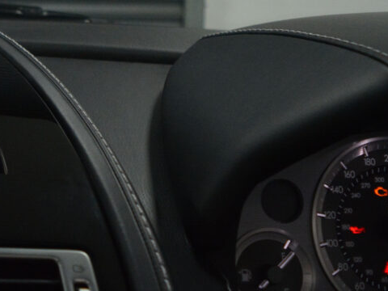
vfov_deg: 17.6
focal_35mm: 83
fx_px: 930
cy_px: 58
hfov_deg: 20.7
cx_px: -166
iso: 1250
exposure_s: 1/125
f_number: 4
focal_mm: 18
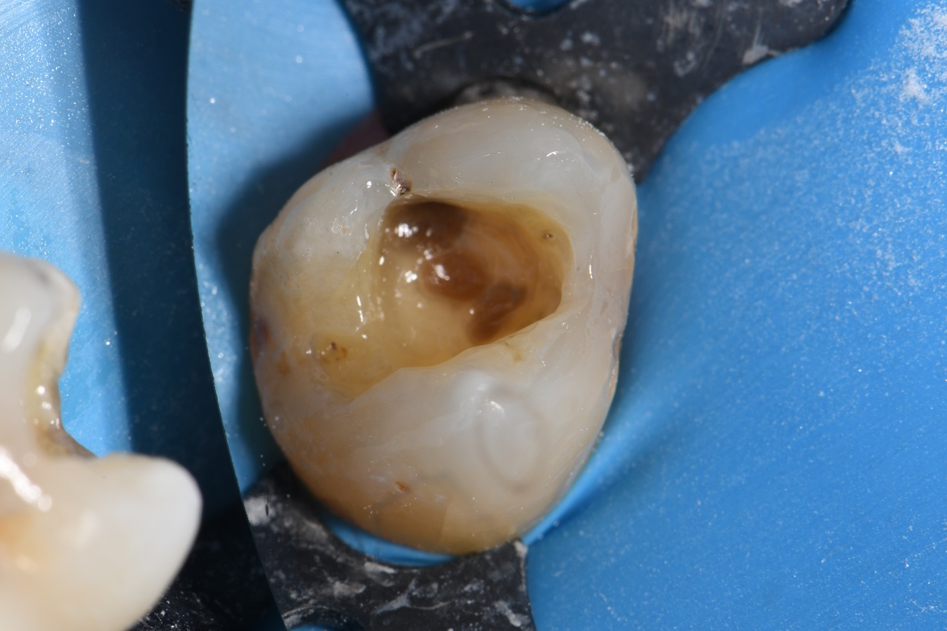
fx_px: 4128
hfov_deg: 13.1
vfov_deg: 8.7
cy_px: 316
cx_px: 474
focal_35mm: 157
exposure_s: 1/200
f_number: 32
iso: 200
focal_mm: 105
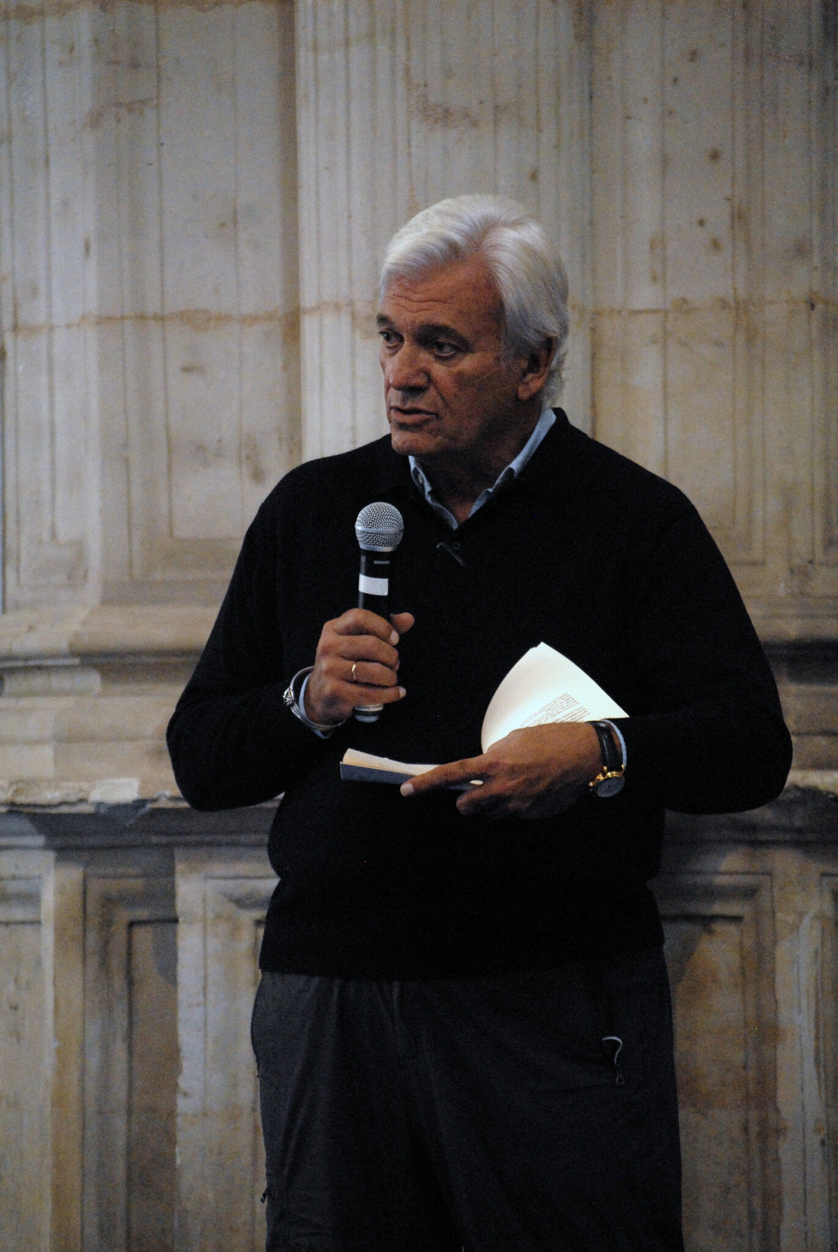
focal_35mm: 147
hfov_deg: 9.4
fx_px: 5118
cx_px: 419
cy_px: 626
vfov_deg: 13.9
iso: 1600
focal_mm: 98
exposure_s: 1/250
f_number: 5
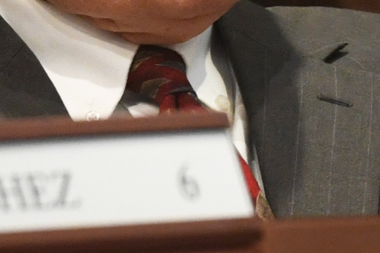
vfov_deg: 1.9
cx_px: 112
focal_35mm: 743
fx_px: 7844
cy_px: -55
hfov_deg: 2.8
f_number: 4
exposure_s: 1/125
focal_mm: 200
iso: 1600
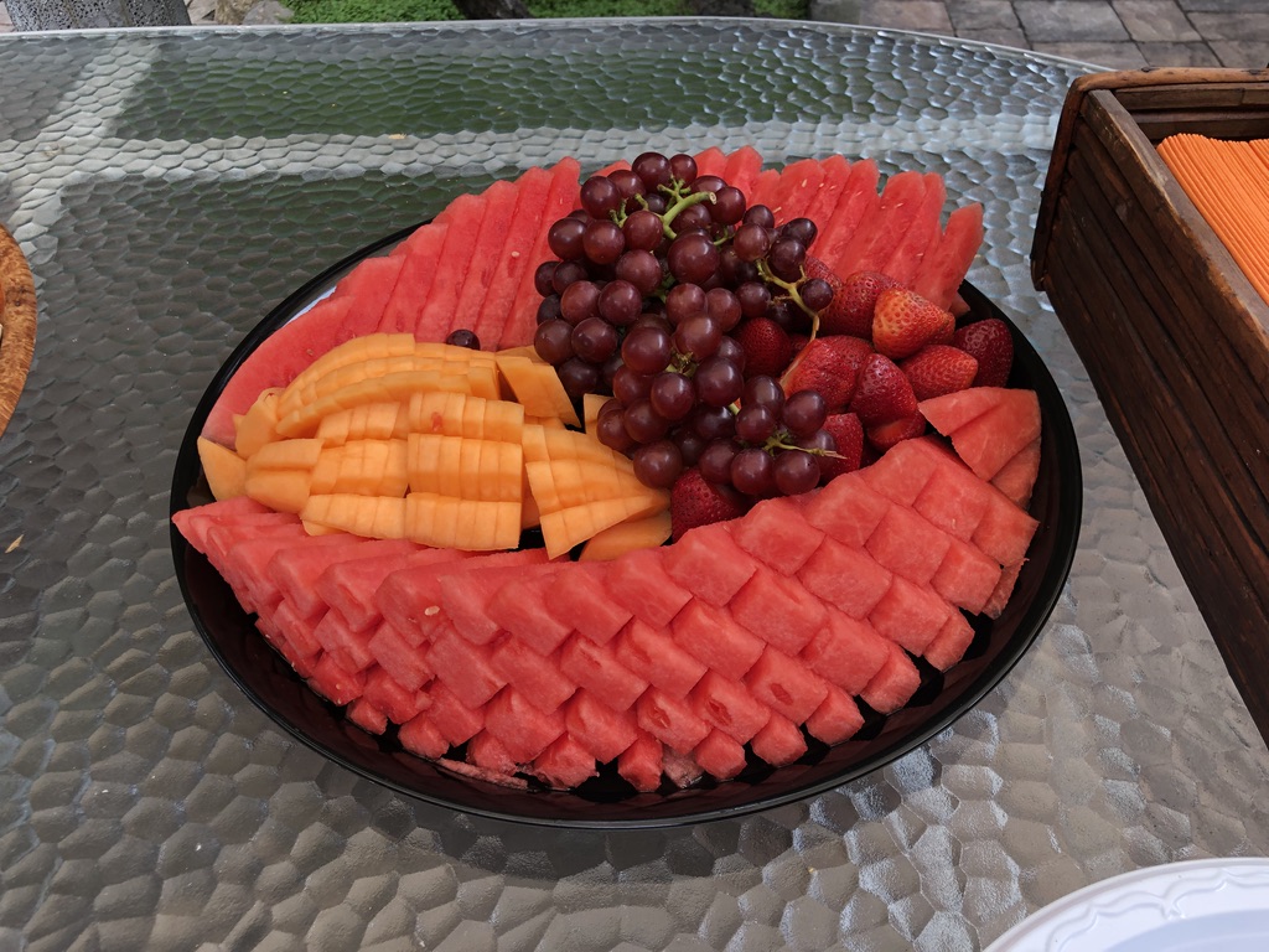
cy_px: 476
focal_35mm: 28
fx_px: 1026
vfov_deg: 49.7
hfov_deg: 63.4
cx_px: 634
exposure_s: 1/120
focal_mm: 4
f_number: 1.8
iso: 32
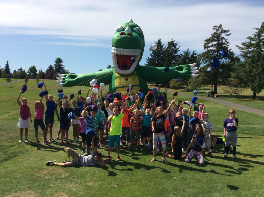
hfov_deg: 56.9
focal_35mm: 32
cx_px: 132
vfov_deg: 44.1
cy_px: 98
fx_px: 244
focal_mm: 3.3
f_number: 2.4
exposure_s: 1/2387
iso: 32
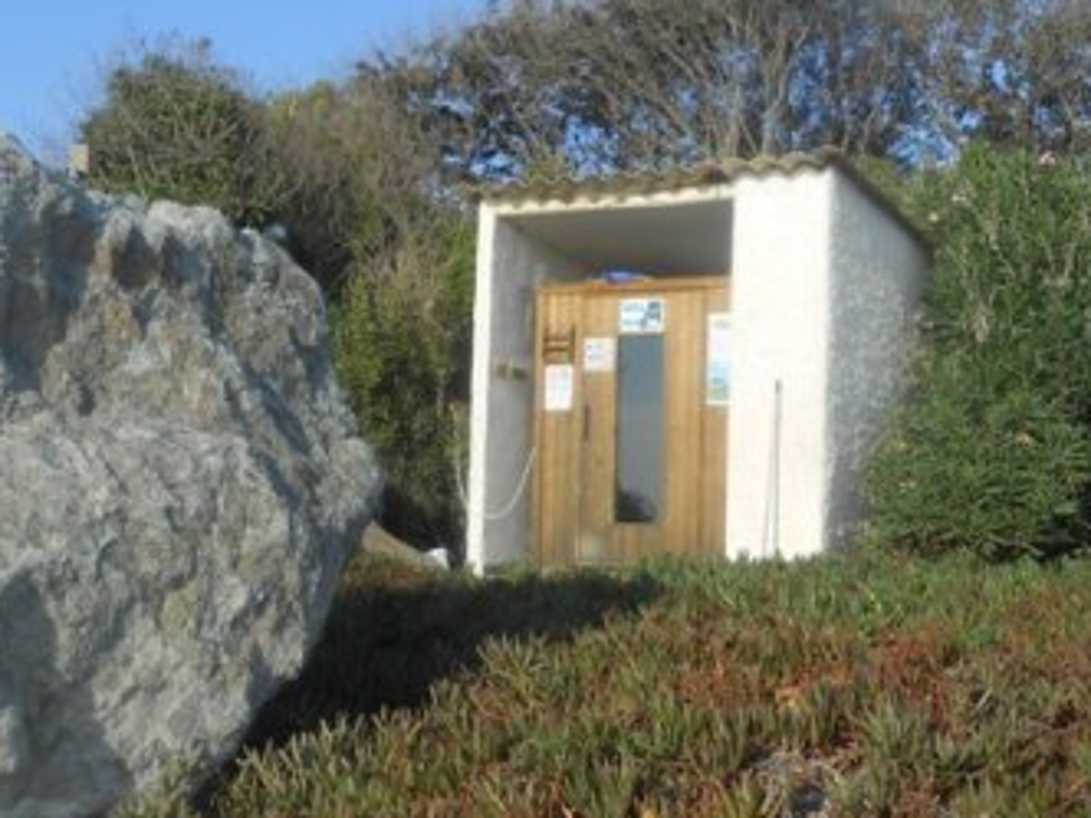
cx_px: 659
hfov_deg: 40.2
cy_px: 450
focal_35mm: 47
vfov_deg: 30.9
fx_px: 1481
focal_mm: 4.6
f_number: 3.5
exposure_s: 1/640
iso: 80
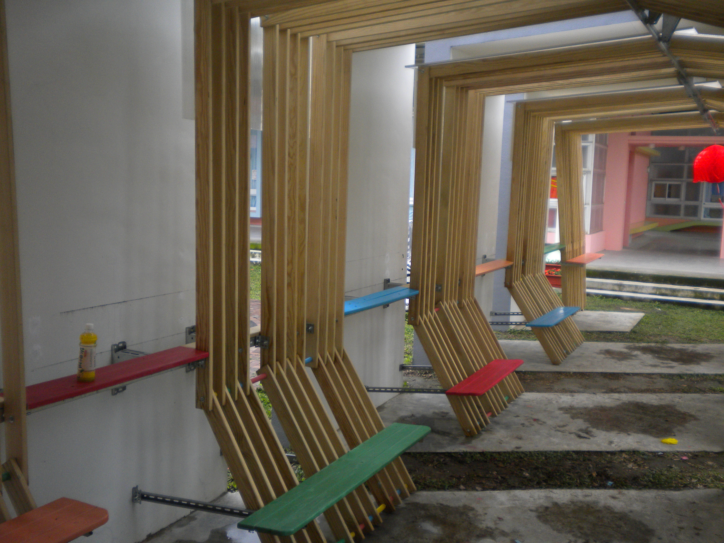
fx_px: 732
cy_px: 272
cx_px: 362
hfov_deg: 52.6
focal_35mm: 35
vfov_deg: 40.7
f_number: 3.1
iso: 171
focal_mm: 6.3
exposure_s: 1/499
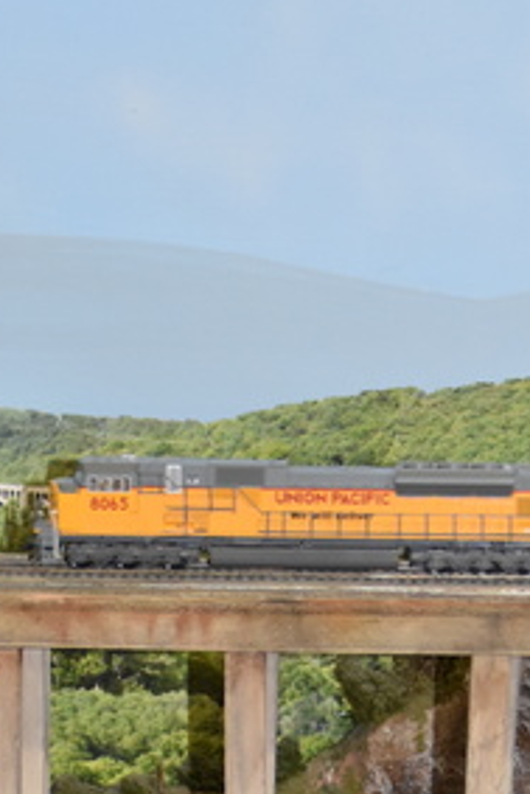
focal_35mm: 163
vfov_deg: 12.4
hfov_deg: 8.4
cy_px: 903
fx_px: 3595
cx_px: 209
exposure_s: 1/60
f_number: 4.5
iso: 1400
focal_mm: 44
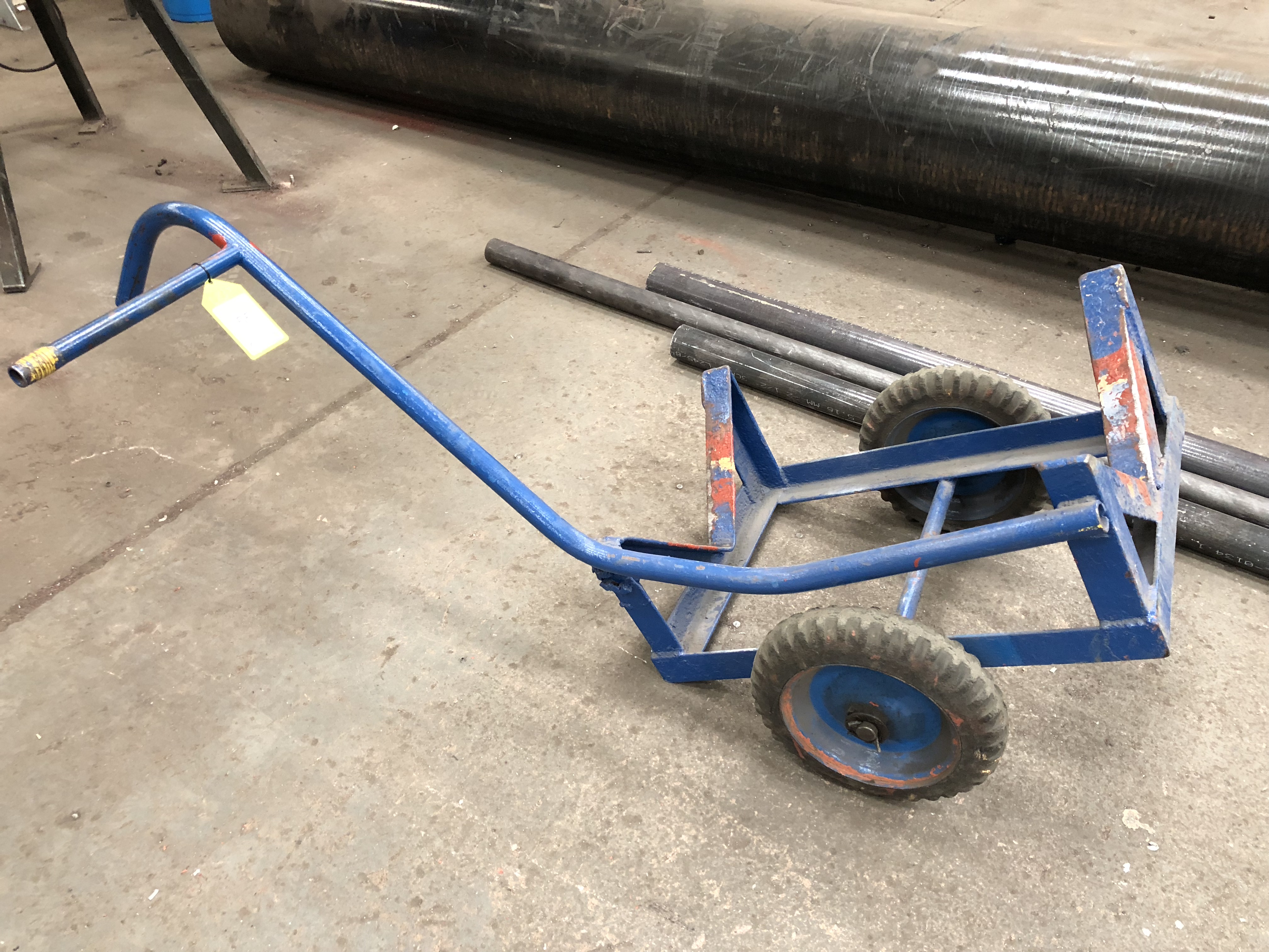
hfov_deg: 63.4
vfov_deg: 49.7
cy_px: 476
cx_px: 634
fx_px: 1026
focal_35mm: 28
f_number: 1.8
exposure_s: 1/15
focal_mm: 4
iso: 64
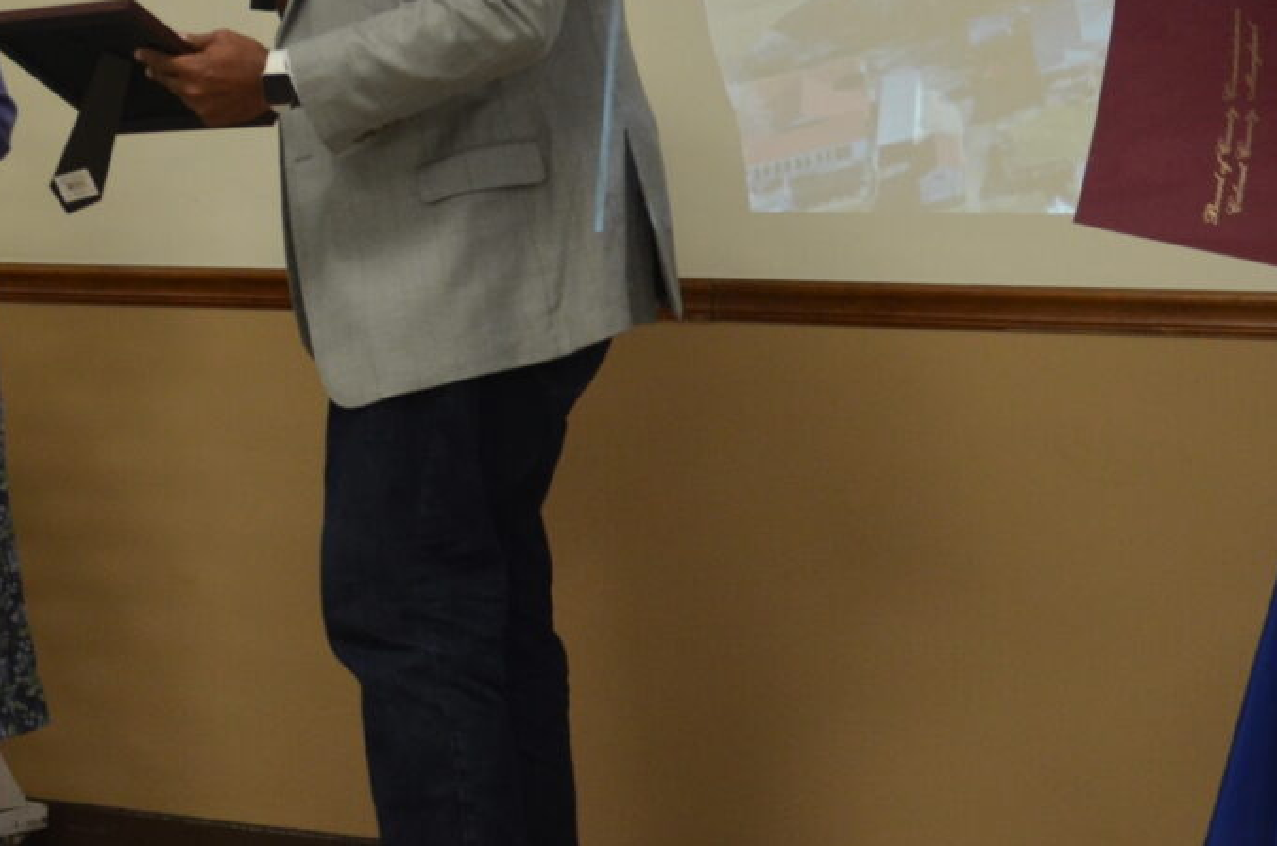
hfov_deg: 18.4
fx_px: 3859
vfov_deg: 12.3
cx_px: 43
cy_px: -59
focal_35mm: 109
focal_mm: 24
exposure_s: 1/60
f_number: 4
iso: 640
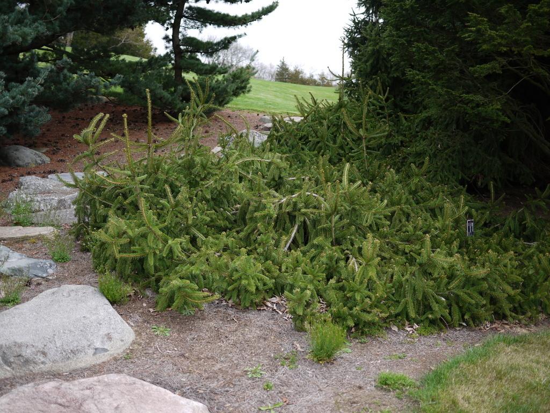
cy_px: 206
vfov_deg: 36.0
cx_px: 275
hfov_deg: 46.8
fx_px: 636
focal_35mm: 40
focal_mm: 20
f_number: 1.8
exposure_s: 1/1000
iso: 100
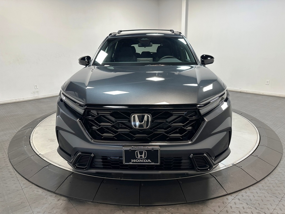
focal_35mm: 24
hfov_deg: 71.6
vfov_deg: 56.8
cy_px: 107
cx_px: 142
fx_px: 198
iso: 320
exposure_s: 1/60
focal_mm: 6.86
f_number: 1.78
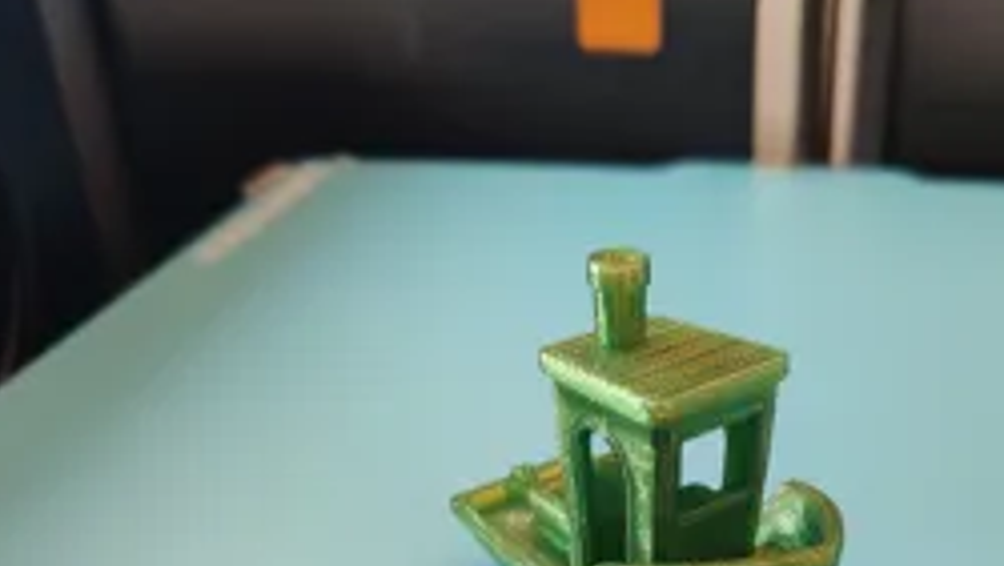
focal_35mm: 47
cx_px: 683
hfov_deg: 43.0
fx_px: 1252
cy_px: 566
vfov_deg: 24.3
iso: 1250
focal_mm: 4.75
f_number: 1.65
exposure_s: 1/20
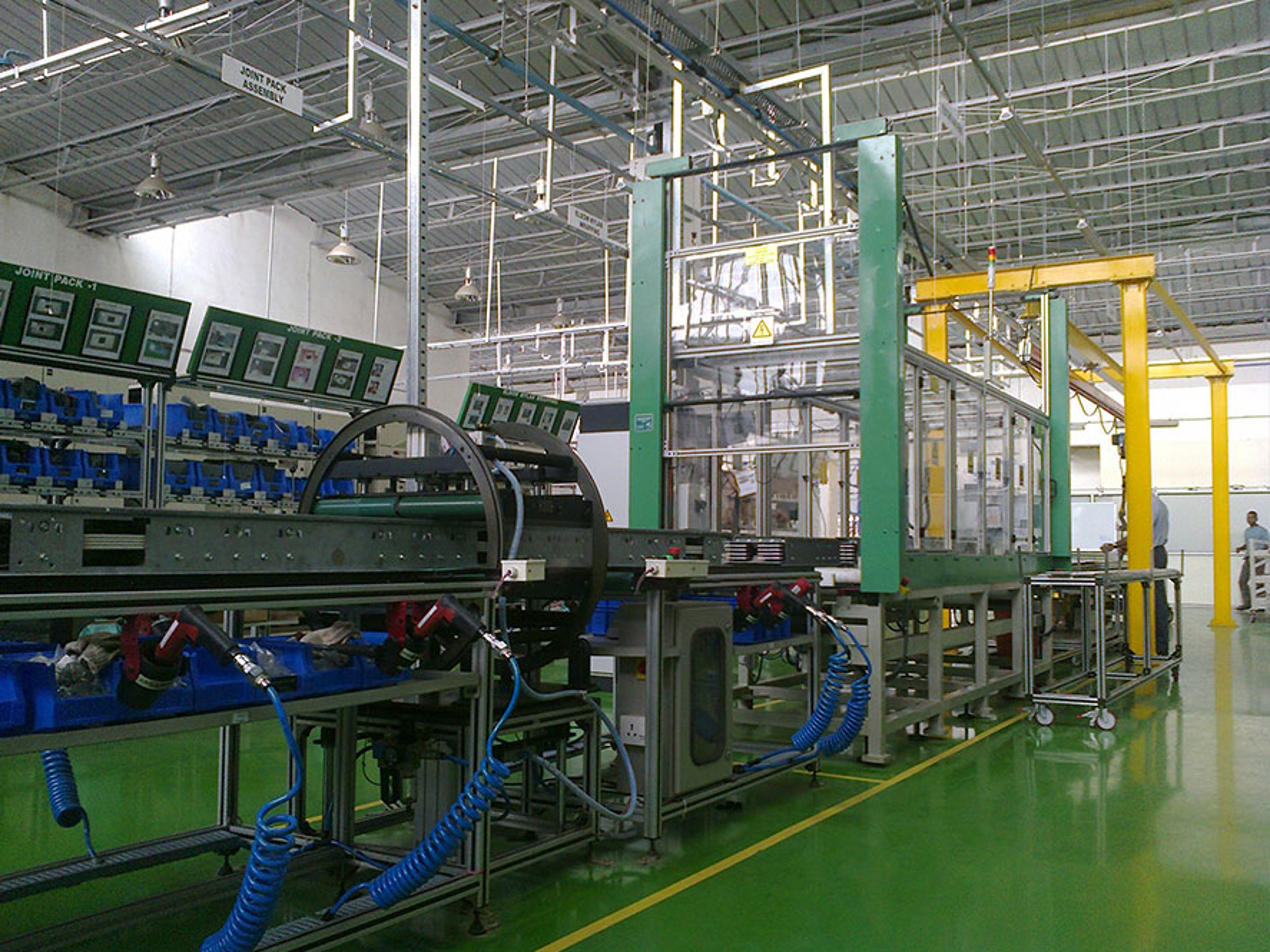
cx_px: 635
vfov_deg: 48.2
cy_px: 476
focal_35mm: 29
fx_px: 1064
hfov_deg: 61.7
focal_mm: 4.15
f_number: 2.2
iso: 32
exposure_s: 1/126
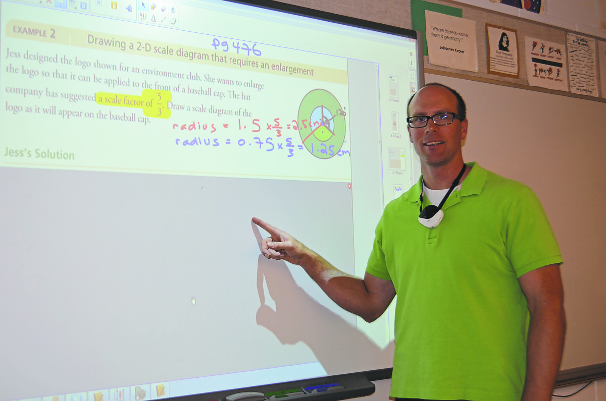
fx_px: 756
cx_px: 303
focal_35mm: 45
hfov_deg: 43.7
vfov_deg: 29.7
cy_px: 200
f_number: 4.5
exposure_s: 1/60
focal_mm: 30
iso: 400
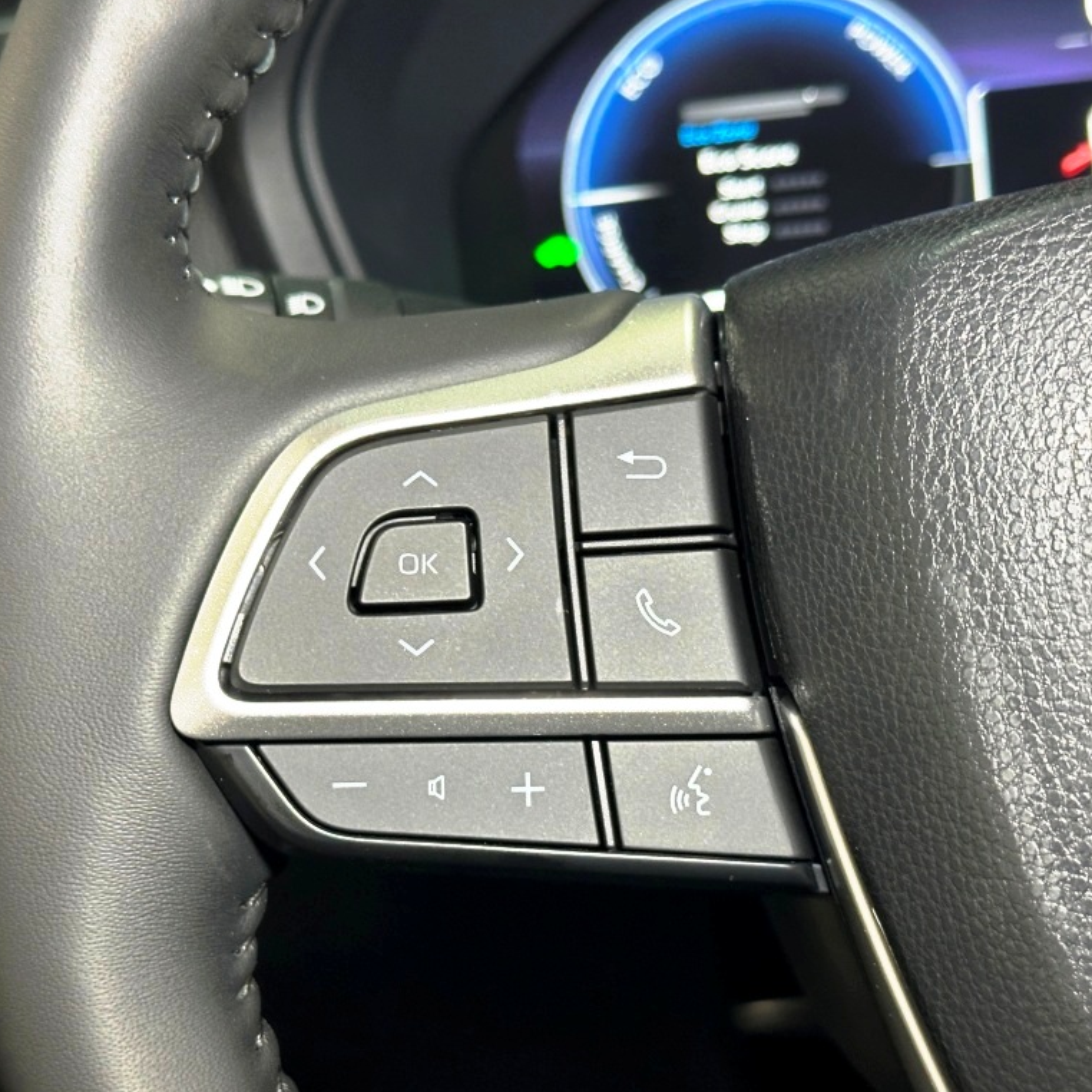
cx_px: 543
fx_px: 2034
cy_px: 546
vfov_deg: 30.0
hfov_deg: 30.0
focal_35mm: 57
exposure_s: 1/40
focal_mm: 6.86
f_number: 1.78
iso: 250
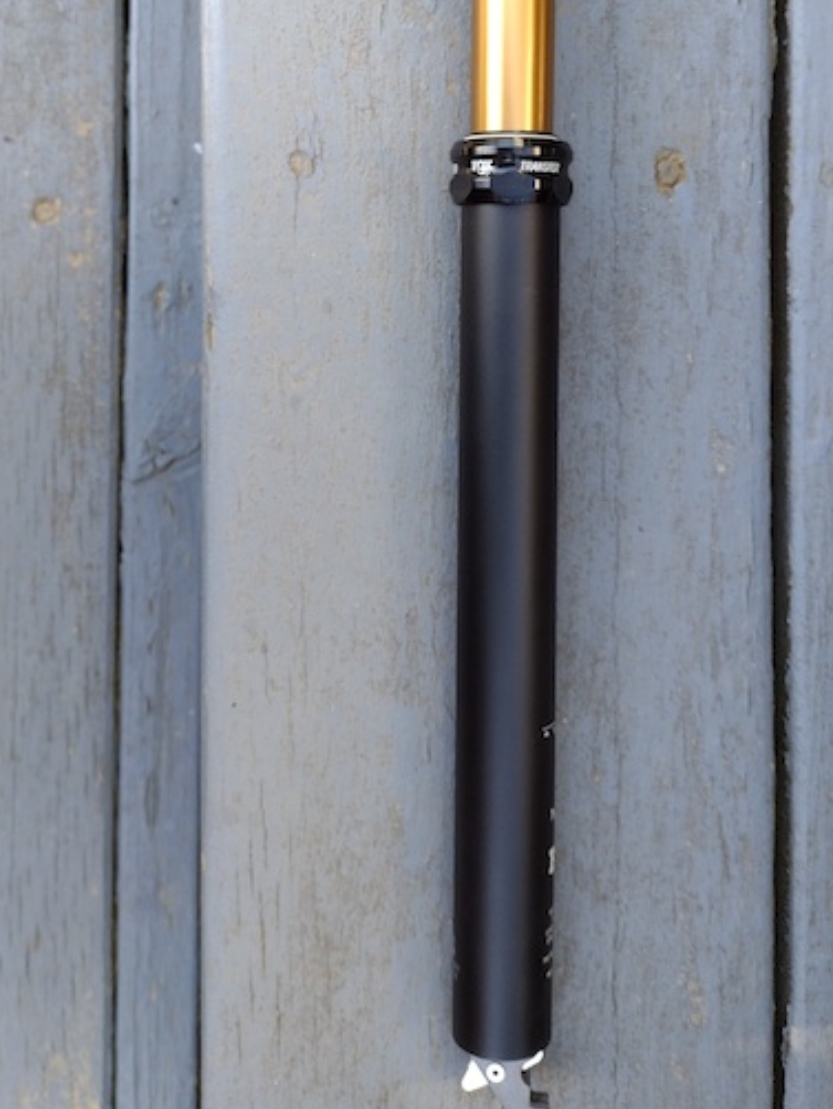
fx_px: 1378
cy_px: 307
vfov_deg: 42.8
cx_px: 431
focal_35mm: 43
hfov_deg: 33.6
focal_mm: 4.71
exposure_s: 1/120
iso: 169
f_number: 1.7
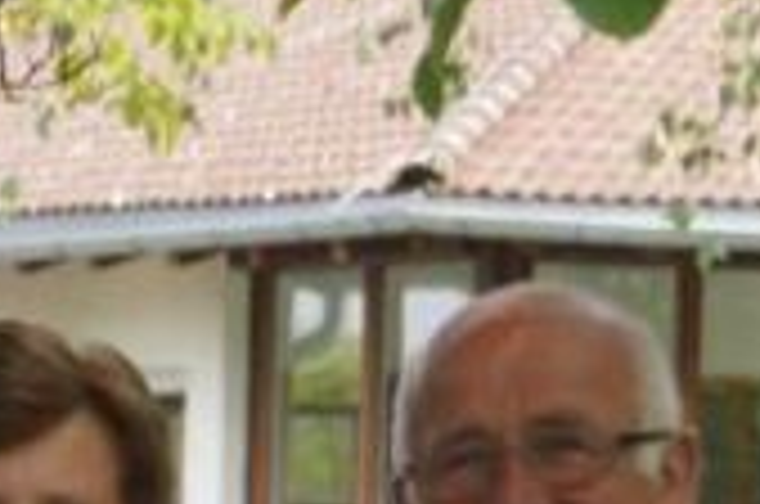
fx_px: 6743
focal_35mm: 320
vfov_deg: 4.2
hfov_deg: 6.3
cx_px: -782
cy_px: 1215
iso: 100
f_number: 5
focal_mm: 40
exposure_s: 1/160
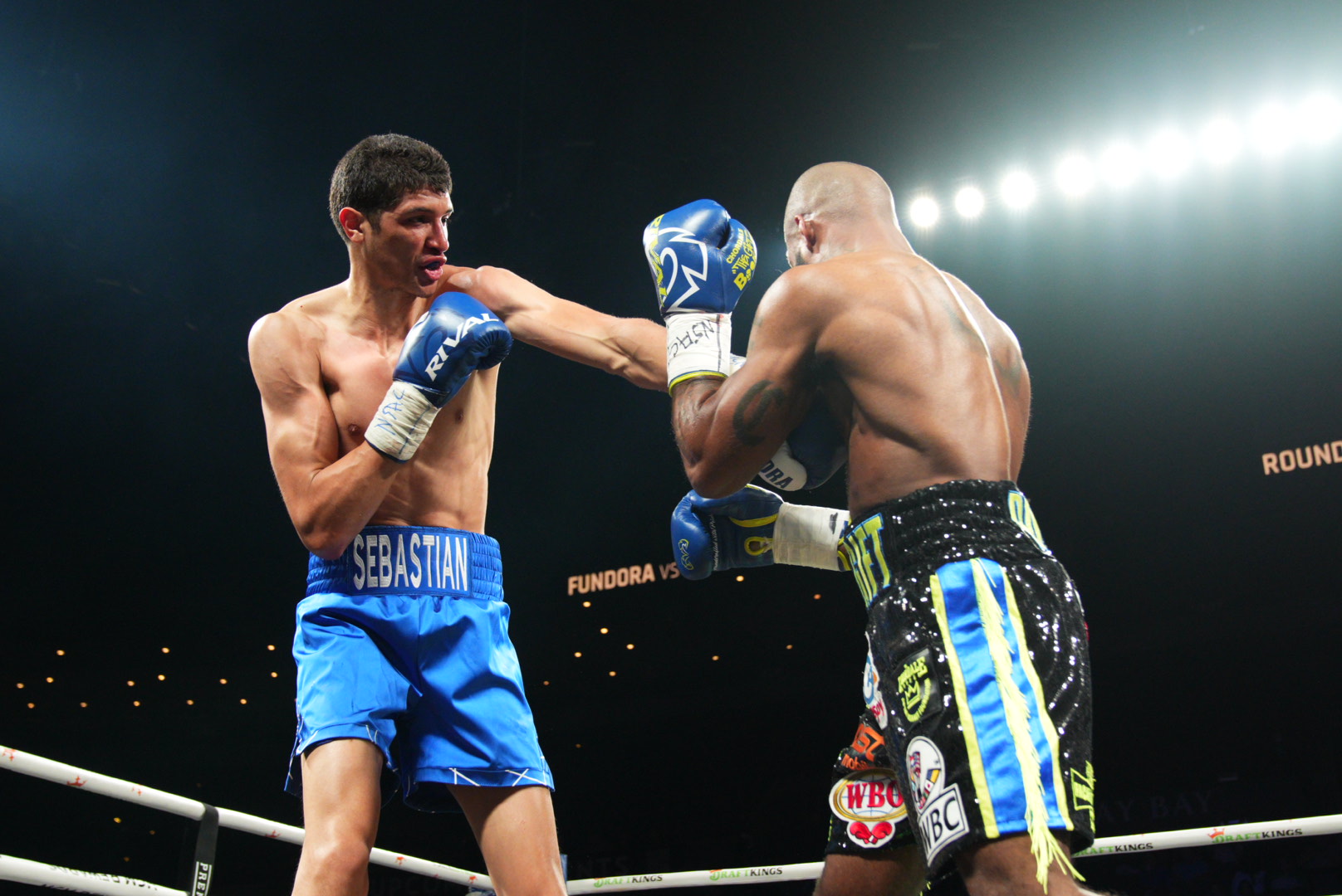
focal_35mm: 43
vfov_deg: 31.2
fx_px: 1604
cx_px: 671
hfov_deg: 45.4
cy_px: 448
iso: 2500
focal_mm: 29
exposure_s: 1/1250
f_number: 3.5
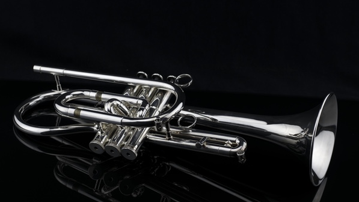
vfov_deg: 15.3
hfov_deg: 26.8
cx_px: 180
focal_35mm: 79
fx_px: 752
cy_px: 108
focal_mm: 50
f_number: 5.6
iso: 100
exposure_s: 1/160
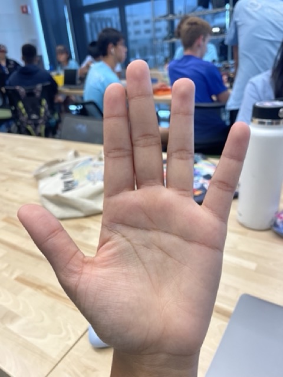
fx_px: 283
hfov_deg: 53.1
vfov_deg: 67.3
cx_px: 142
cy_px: 188
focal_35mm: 26
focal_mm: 4.2
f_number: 1.6
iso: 64
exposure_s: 1/75
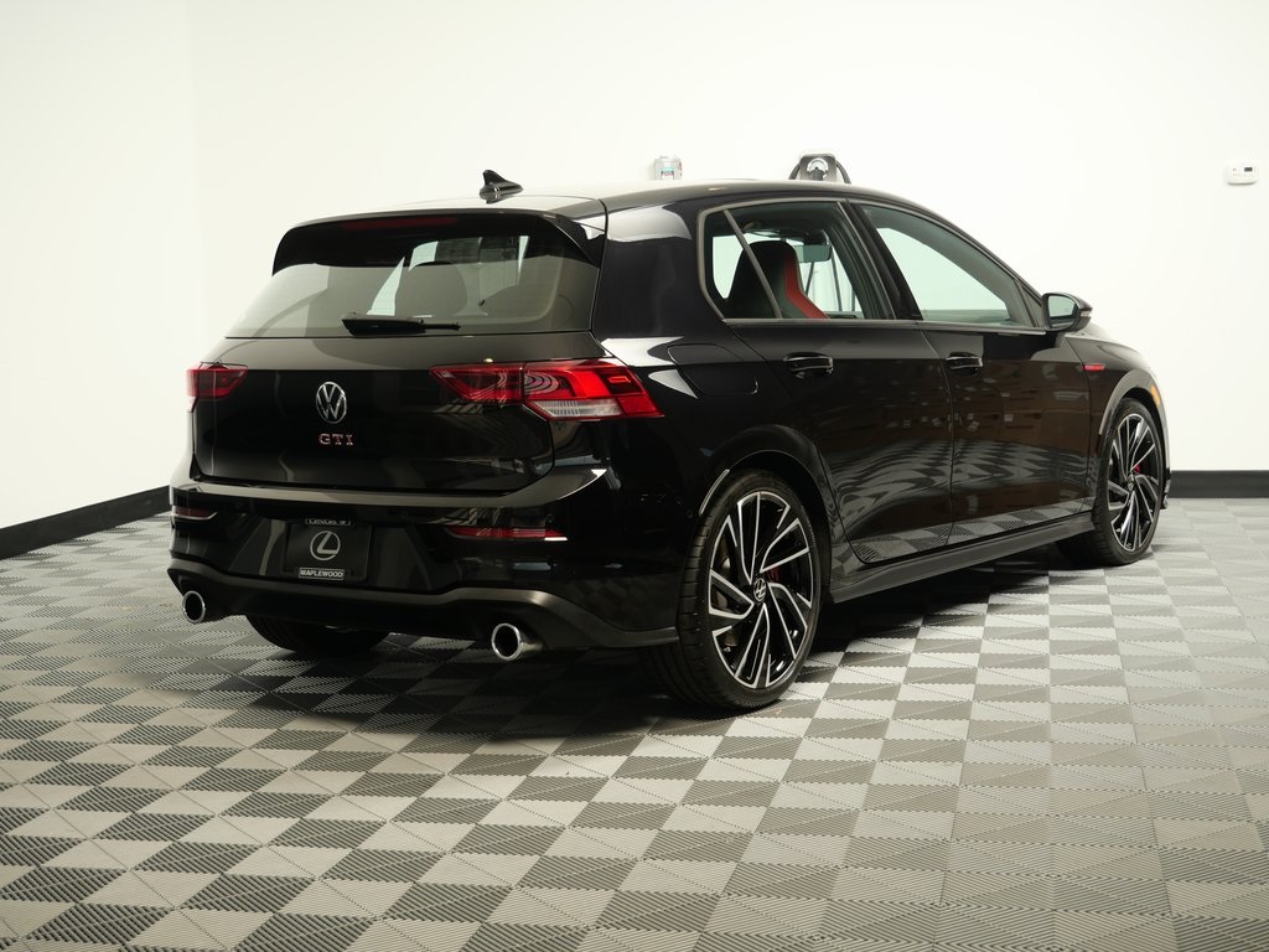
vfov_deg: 31.5
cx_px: 634
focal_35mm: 46
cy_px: 476
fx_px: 1686
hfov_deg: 41.2
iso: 250
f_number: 4.3
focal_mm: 23
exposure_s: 1/250
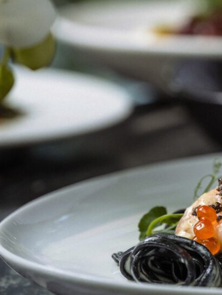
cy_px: 50
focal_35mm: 215
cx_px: 195
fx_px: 1838
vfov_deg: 9.2
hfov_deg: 6.9
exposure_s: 1/500
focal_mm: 105
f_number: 5.6
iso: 640
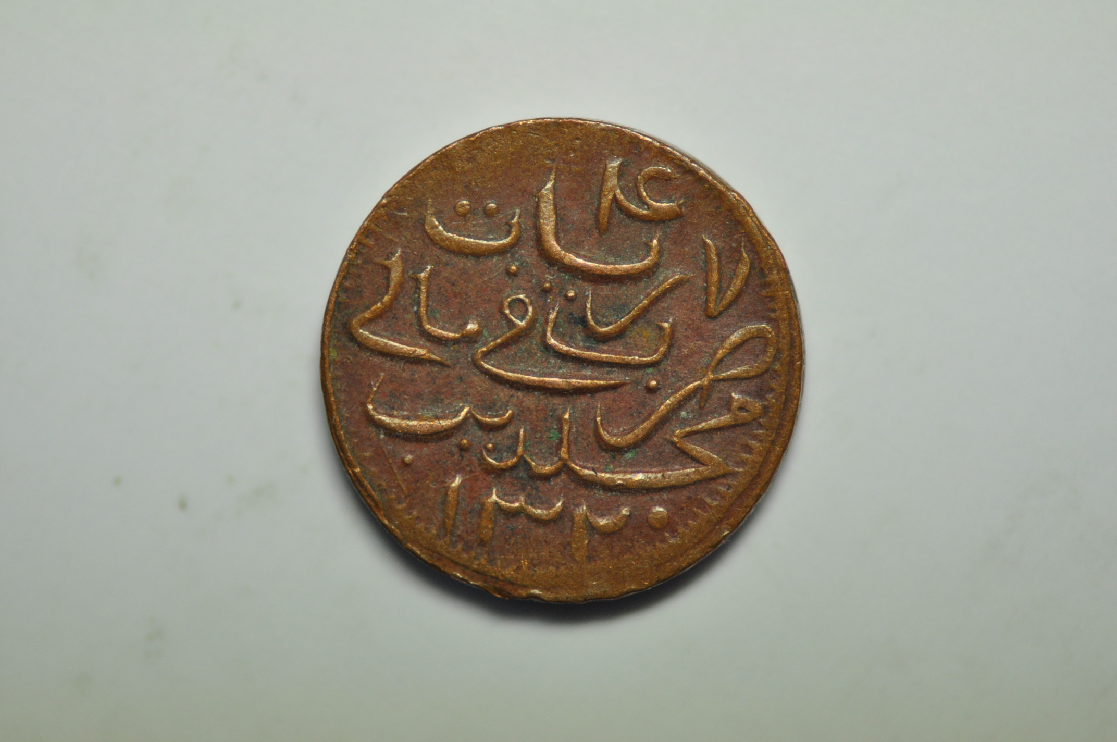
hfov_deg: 22.6
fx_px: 2789
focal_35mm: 90
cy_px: 371
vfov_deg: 15.2
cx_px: 558
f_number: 4.2
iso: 720
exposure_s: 1/250
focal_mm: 60
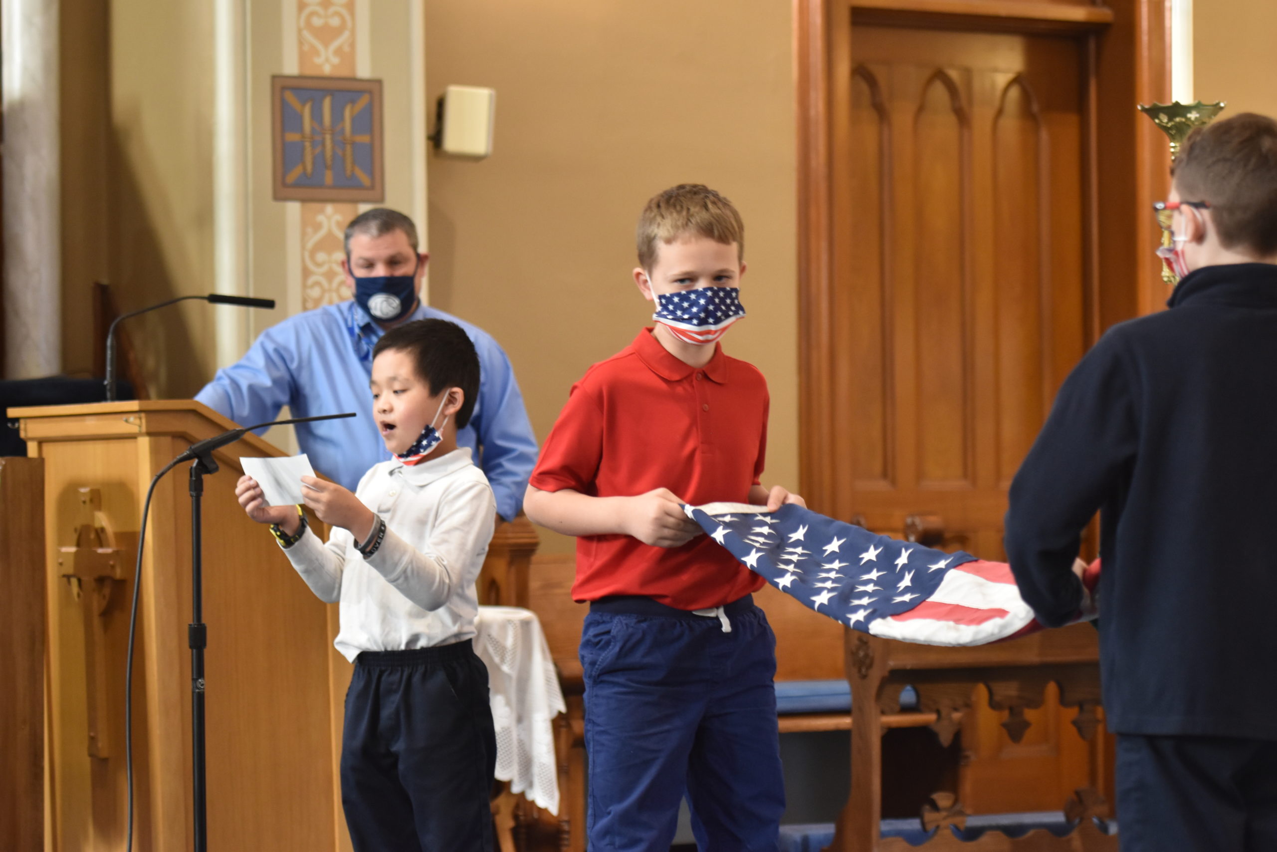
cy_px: 426
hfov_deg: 18.2
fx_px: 3991
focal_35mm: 112
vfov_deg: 12.2
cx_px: 638
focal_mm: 75
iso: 1250
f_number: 2.8
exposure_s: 1/40
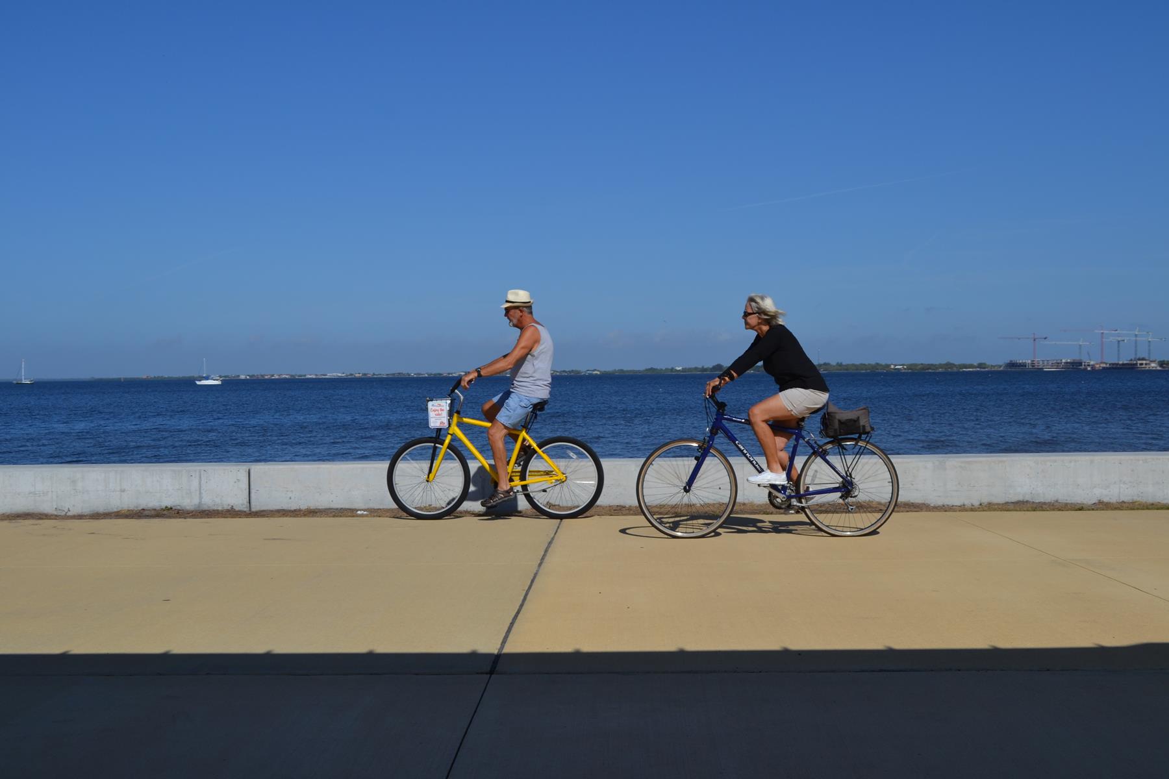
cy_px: 390
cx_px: 584
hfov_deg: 49.6
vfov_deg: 34.2
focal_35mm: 39
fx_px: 1266
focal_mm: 26
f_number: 10
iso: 100
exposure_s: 1/400
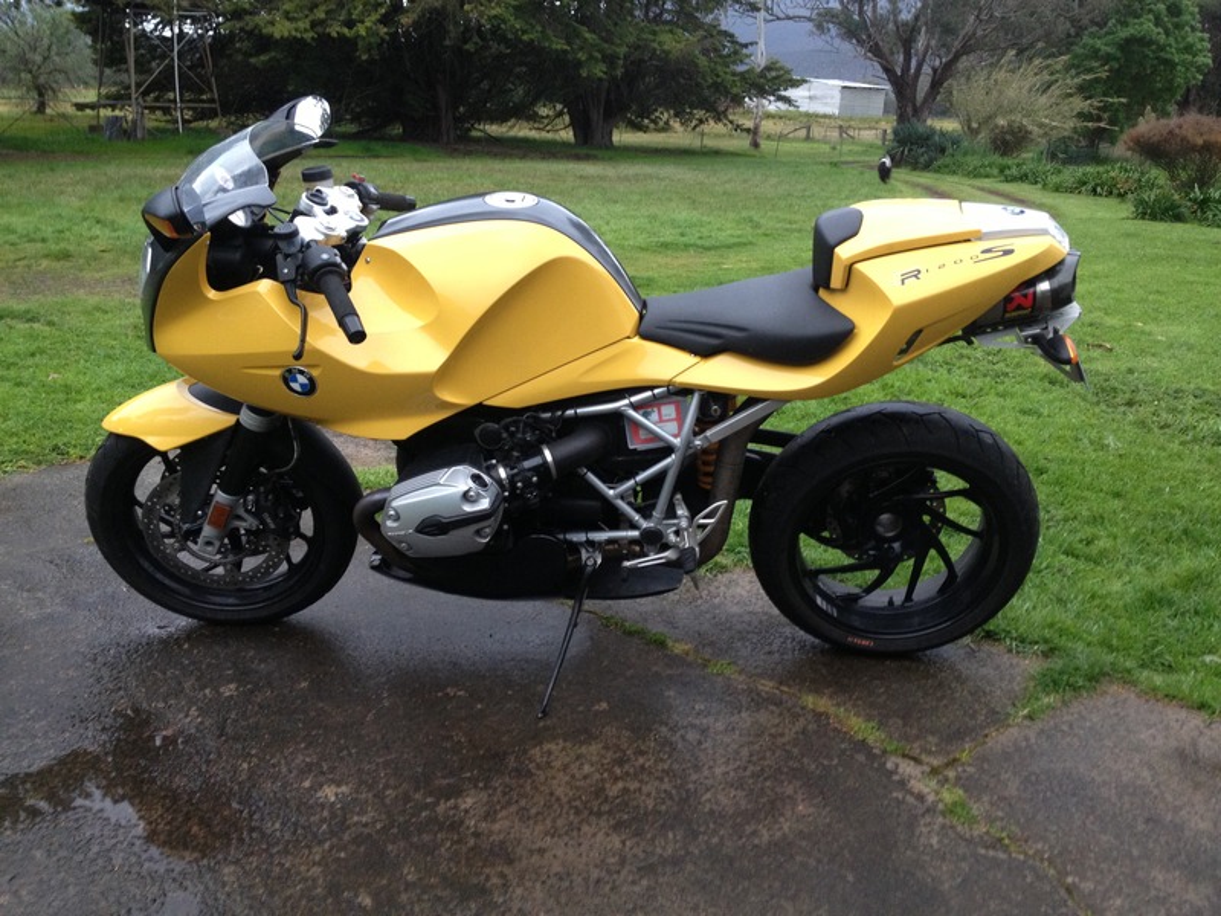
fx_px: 1235
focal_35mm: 35
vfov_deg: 40.7
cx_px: 610
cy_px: 458
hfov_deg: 52.6
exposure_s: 1/20
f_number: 2.4
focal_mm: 4.28
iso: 160
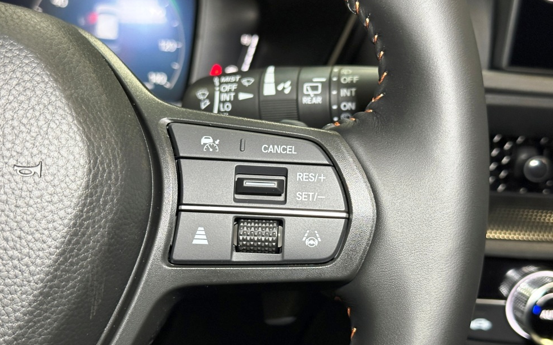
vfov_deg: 24.4
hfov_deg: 38.2
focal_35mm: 53
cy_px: 193
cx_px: 268
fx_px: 799
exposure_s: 1/40
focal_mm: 6.86
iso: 320
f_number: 1.78
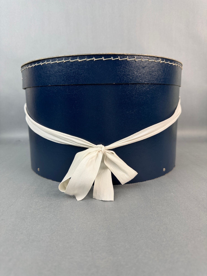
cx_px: 104
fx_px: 191
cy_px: 138
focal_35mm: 24
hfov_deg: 56.8
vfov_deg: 71.6
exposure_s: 1/120
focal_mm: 6.76
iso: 64
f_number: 1.78
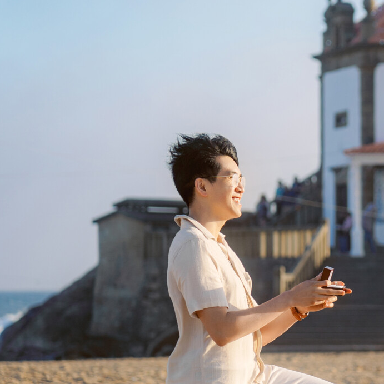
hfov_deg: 9.1
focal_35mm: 189
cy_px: 258
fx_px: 2372
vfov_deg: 9.2
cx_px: 536
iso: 100
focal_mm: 75
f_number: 2.8
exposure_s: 1/1250
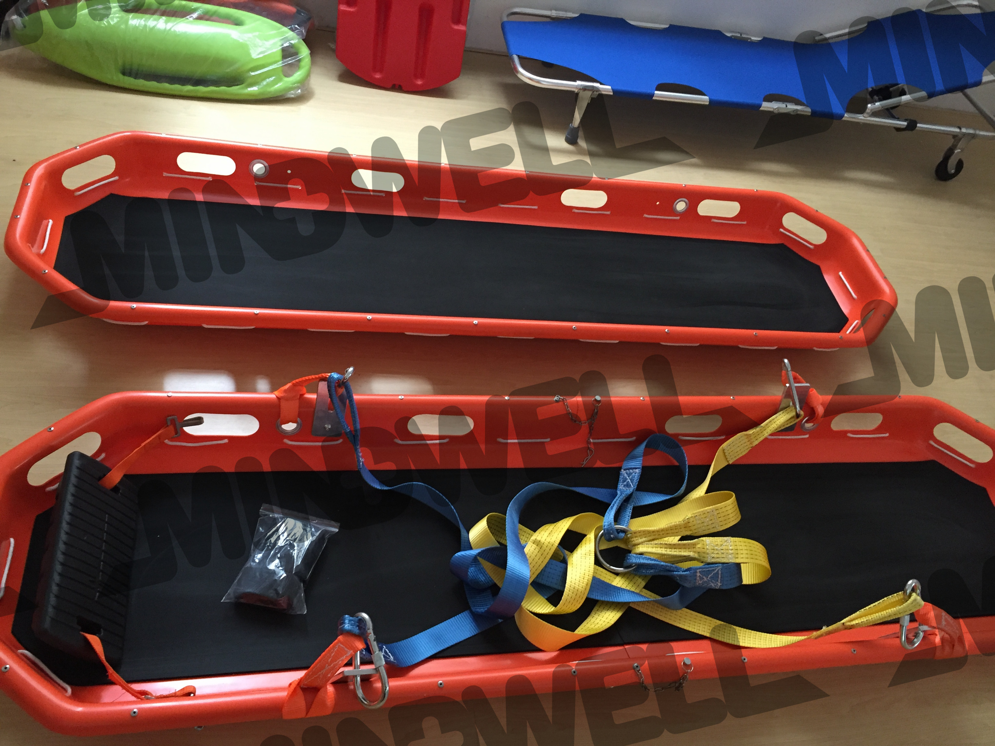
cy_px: 373
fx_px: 834
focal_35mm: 29
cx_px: 498
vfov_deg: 48.2
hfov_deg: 61.7
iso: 200
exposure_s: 1/33
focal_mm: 4.15
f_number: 2.2
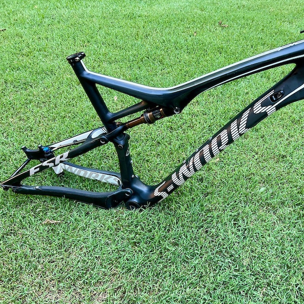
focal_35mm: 31
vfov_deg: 52.5
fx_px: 308
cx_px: 202
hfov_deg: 51.6
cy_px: 151
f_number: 1.5
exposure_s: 1/101
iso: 125
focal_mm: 5.7
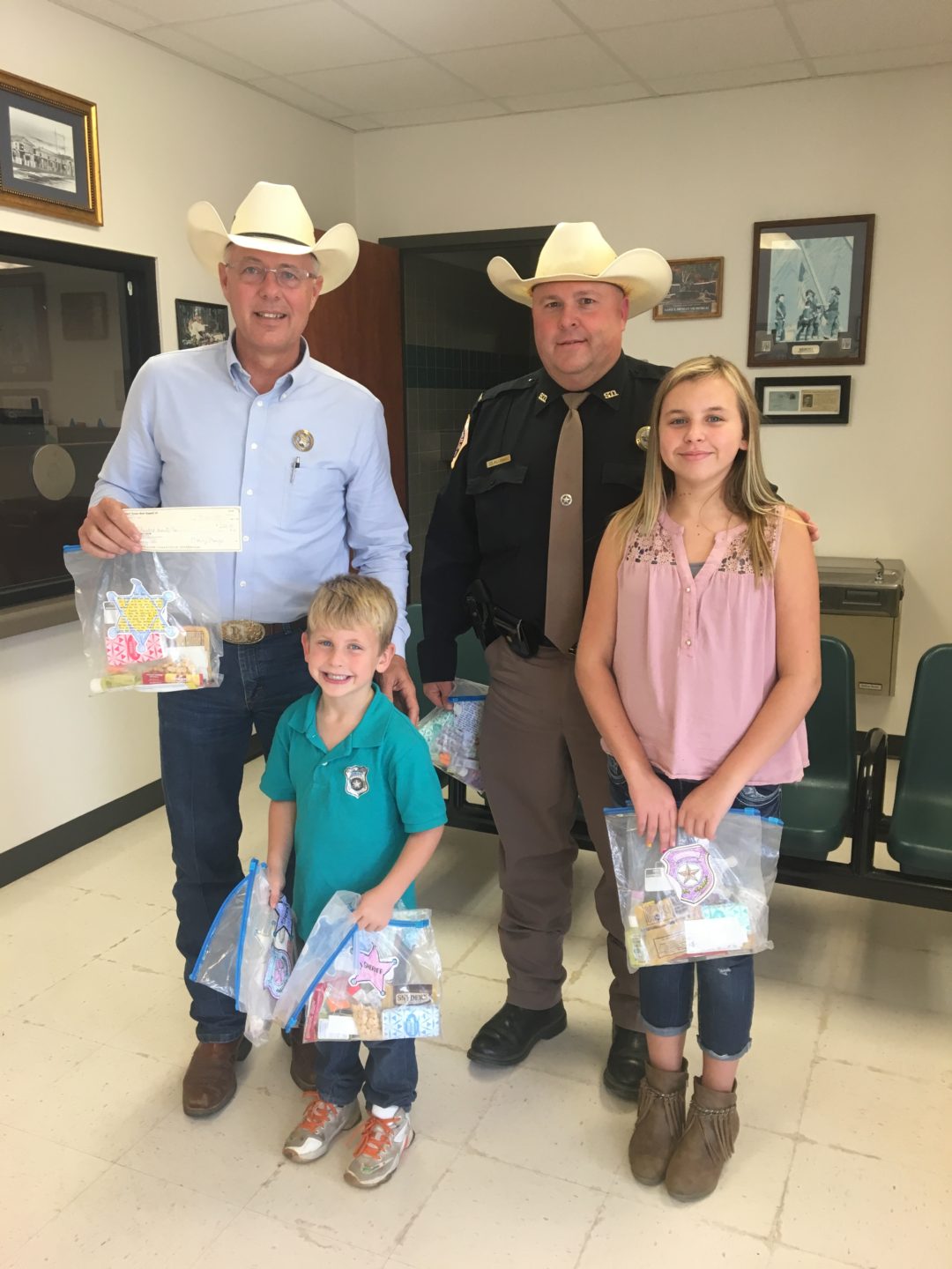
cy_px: 634
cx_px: 476
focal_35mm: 29
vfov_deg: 61.7
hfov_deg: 48.2
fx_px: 1063
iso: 32
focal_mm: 4.15
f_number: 2.2
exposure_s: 1/30
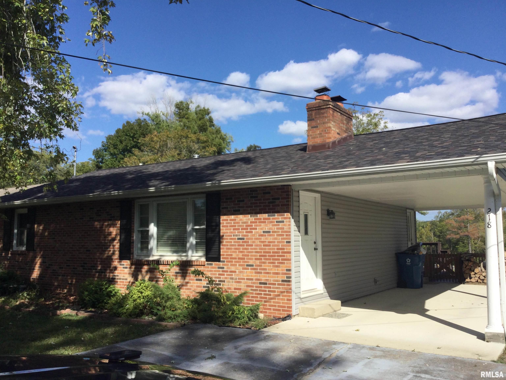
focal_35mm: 31
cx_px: 253
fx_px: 453
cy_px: 190
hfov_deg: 58.4
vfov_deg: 45.4
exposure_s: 1/1359
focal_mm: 3.3
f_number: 2.4
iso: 25
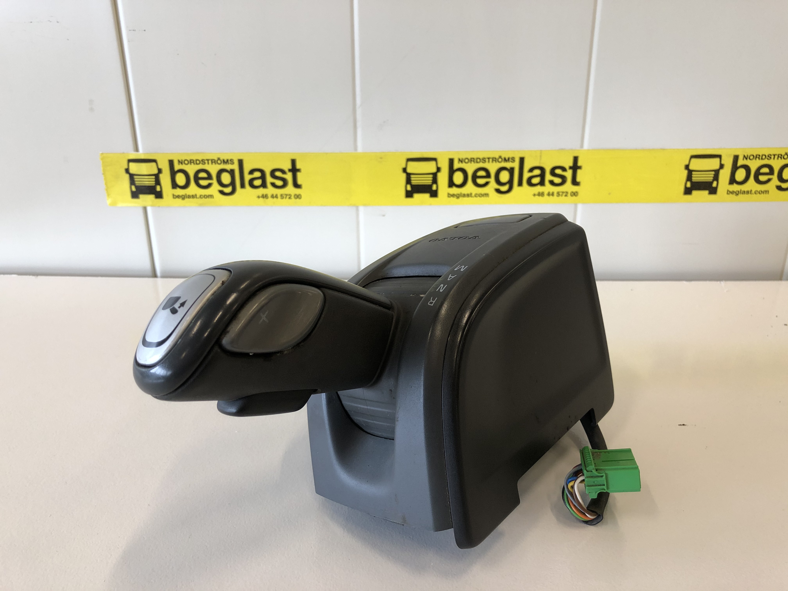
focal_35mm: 28
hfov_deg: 63.4
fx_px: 637
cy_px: 296
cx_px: 394
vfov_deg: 49.7
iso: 40
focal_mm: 4
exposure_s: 1/33
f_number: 1.8
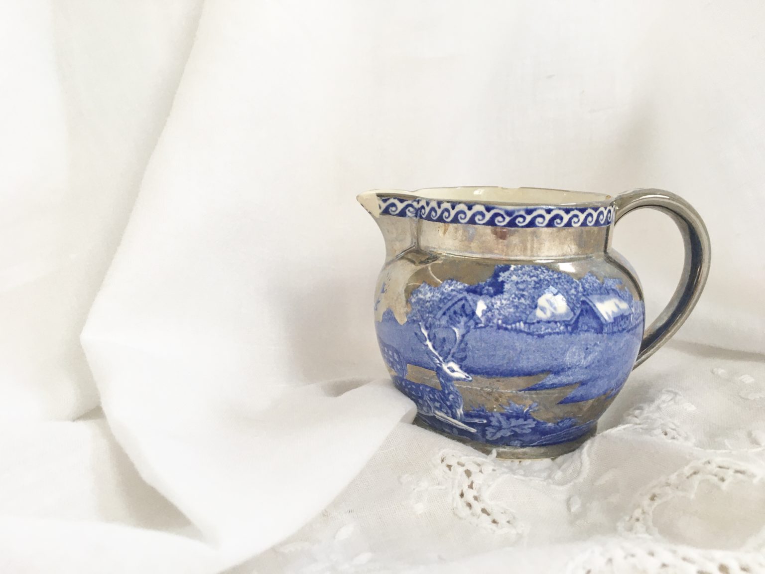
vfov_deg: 48.2
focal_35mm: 29
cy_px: 287
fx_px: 641
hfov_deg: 61.7
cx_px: 382
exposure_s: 1/30
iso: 32
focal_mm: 4.15
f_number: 2.2
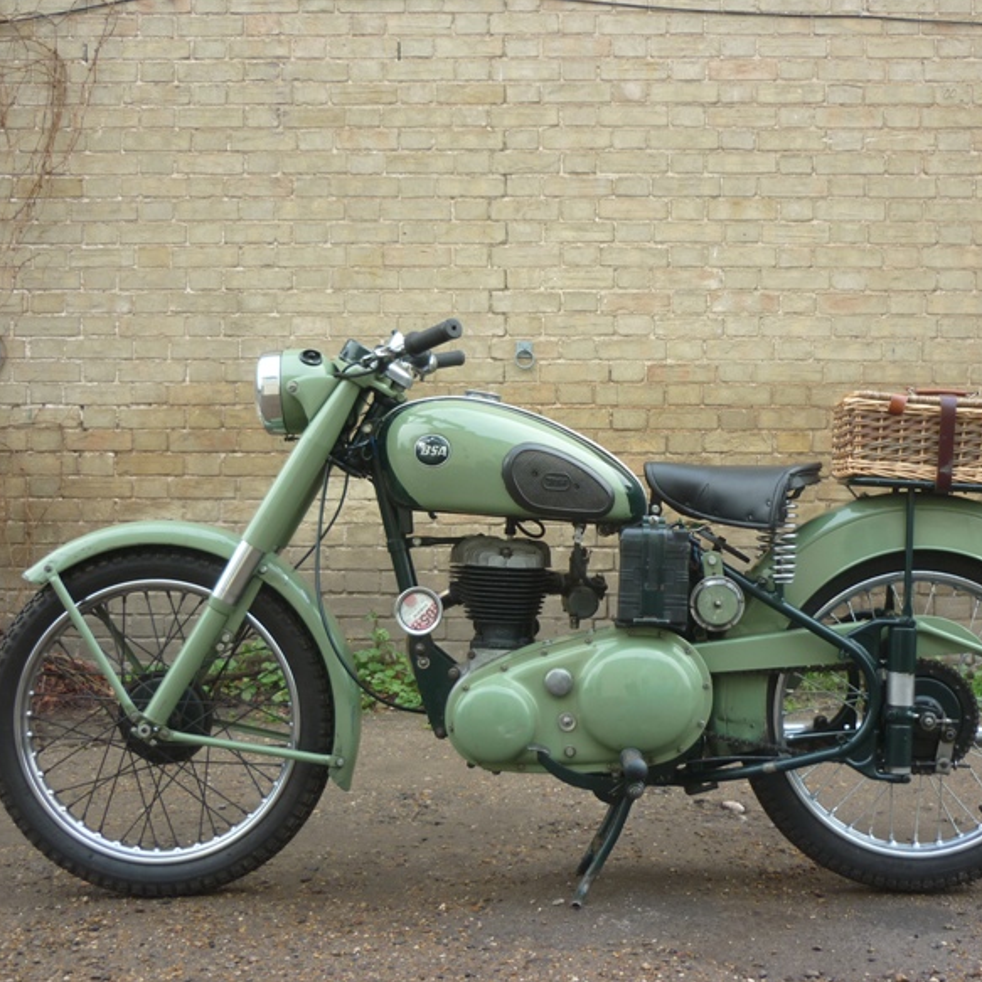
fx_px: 1284
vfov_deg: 41.9
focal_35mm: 40
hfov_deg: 41.7
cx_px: 566
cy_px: 483
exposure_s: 1/80
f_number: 2.8
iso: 80
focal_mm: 5.5
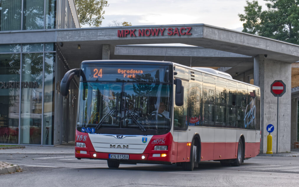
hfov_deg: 18.9
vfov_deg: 11.9
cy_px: 89
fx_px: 896
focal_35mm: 110
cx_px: 149
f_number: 5
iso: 200
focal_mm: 71.1
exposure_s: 1/180
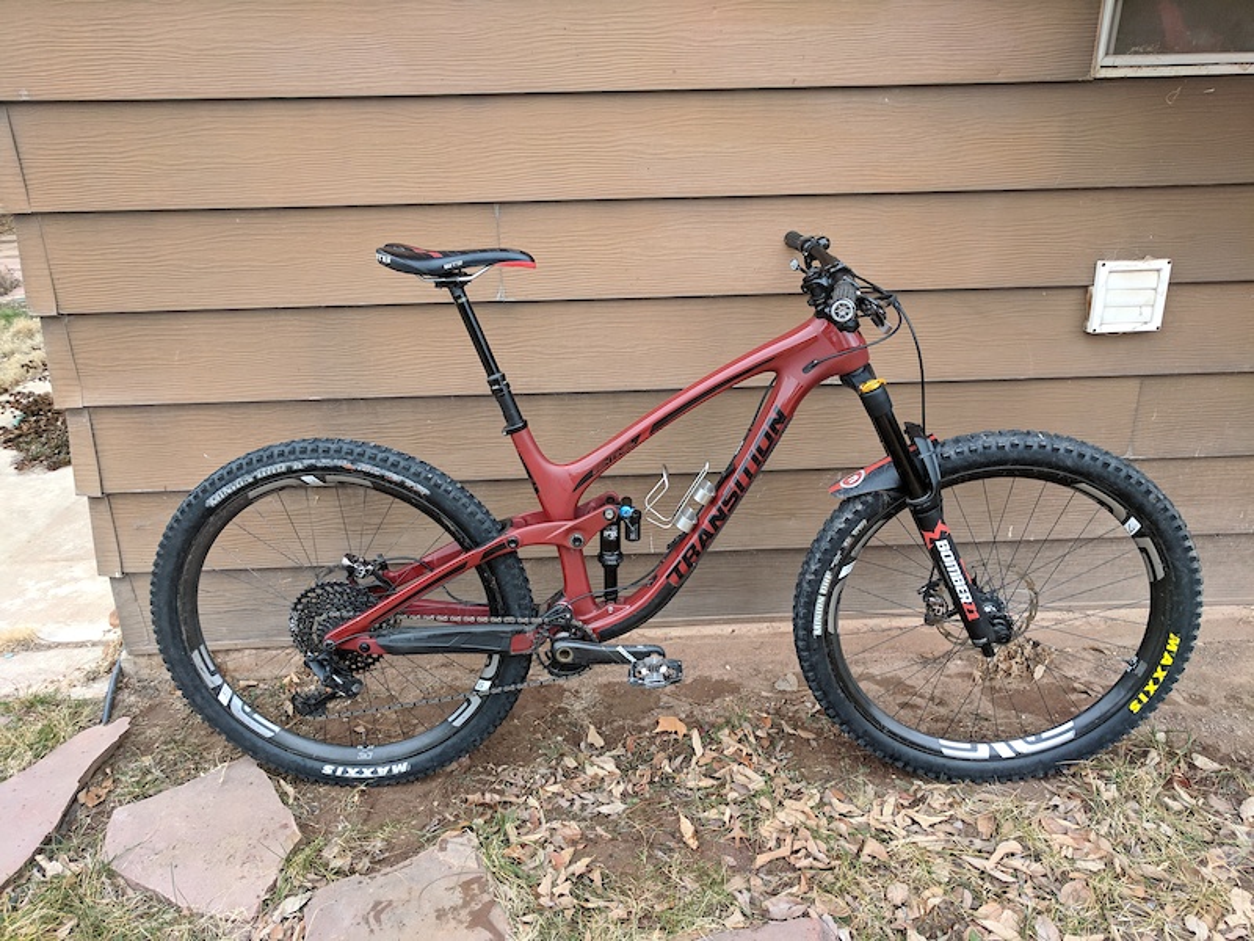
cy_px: 470
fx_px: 942
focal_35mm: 26
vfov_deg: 53.1
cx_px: 627
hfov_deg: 67.3
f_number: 2
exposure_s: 1/120
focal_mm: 4.67
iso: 292
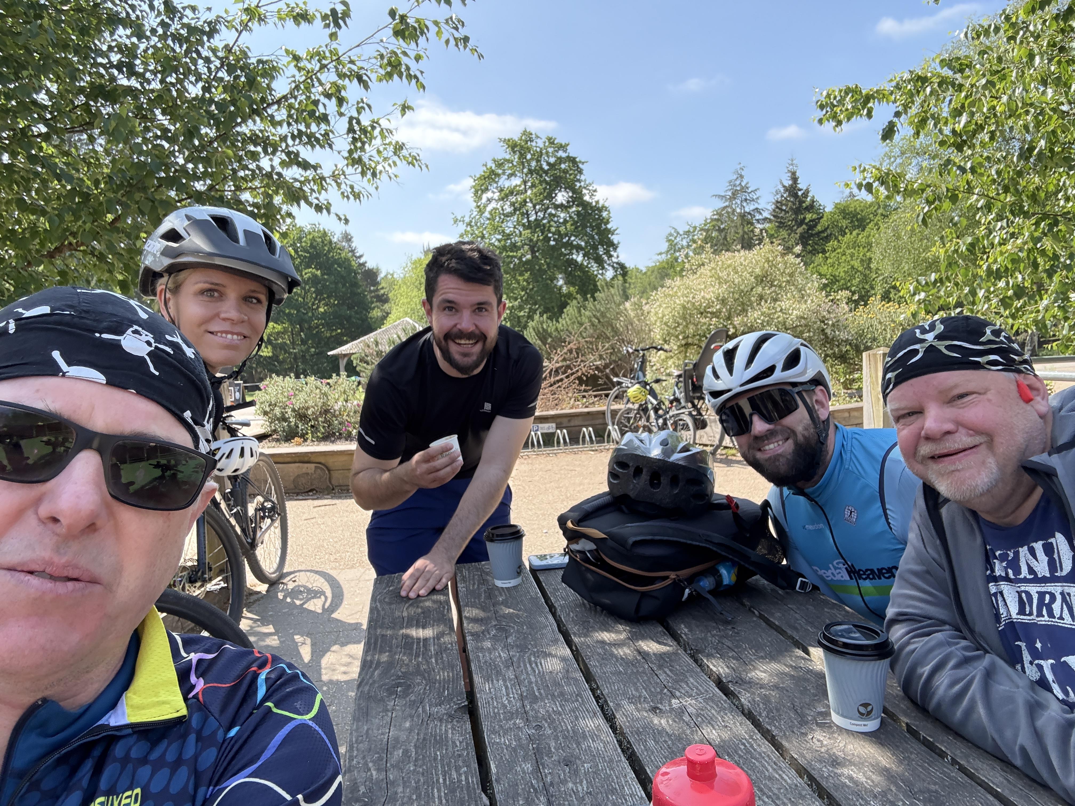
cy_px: 403
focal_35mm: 23
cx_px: 538
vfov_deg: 58.9
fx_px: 714
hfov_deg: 73.9
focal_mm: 2.69
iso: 40
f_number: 1.9
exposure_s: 1/256
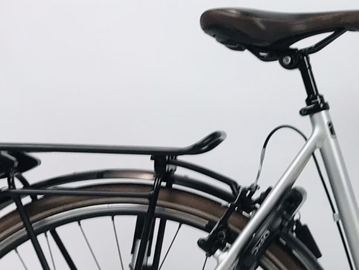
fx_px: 1047
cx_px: 474
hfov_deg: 18.1
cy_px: 209
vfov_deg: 14.6
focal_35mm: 101
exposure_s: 1/50
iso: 32
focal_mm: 3.99
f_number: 1.8
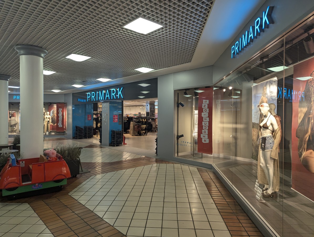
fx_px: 218
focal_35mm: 24
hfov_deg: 71.5
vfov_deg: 56.9
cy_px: 118
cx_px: 157
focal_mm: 6.81
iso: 70
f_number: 1.85
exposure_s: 1/139
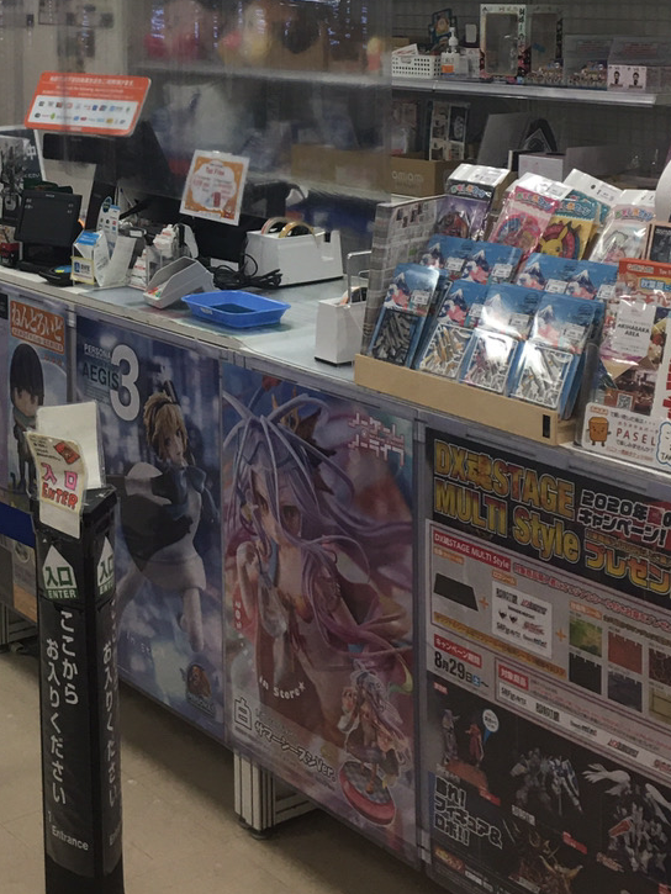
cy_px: 110
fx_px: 1654
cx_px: 153
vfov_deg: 29.2
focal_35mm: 64
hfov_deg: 22.7
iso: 25
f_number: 2.2
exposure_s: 1/30
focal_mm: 4.15
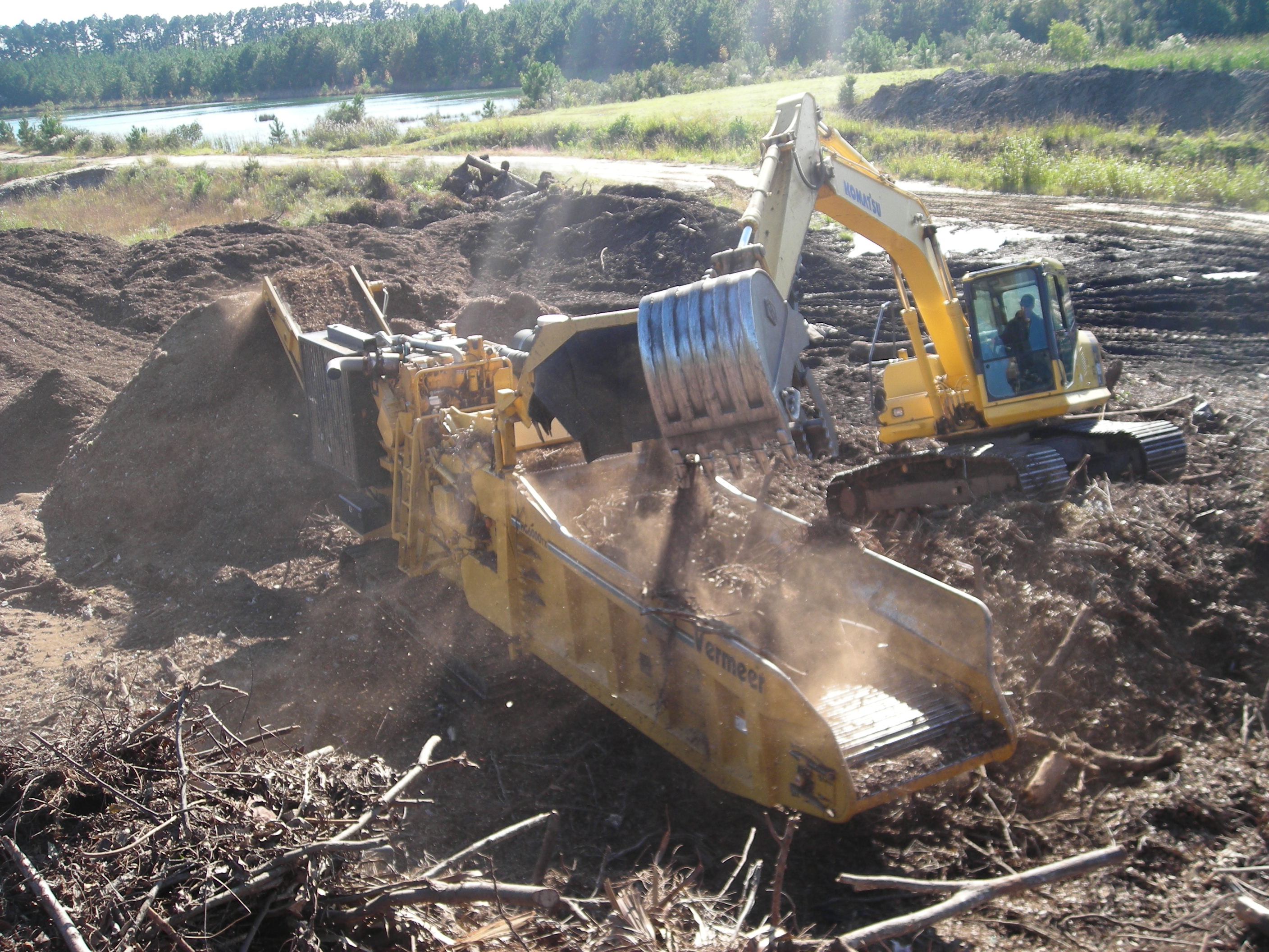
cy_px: 476
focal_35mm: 38
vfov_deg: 37.7
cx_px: 634
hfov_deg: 49.0
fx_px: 1393
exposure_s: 1/214
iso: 50
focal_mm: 6.3
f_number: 3.2
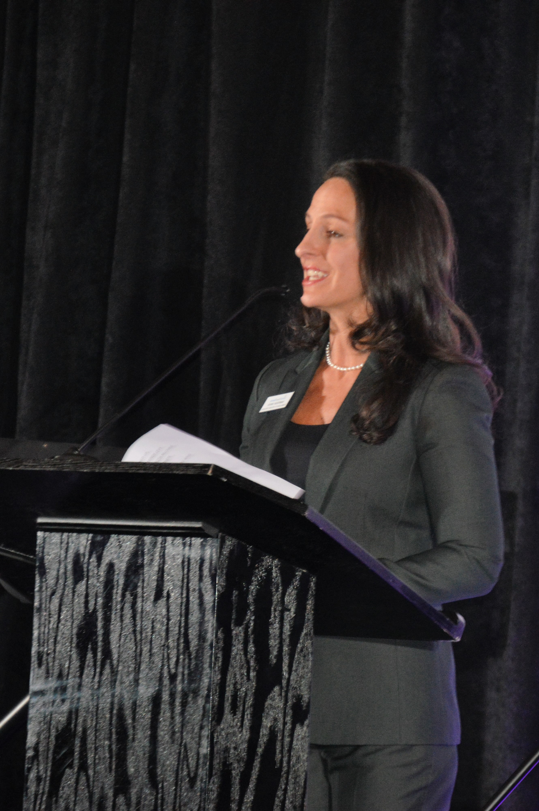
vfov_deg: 7.4
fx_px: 6244
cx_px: 270
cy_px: 406
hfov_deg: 4.9
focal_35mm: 278
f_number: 5.6
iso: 1100
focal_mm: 185
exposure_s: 1/60
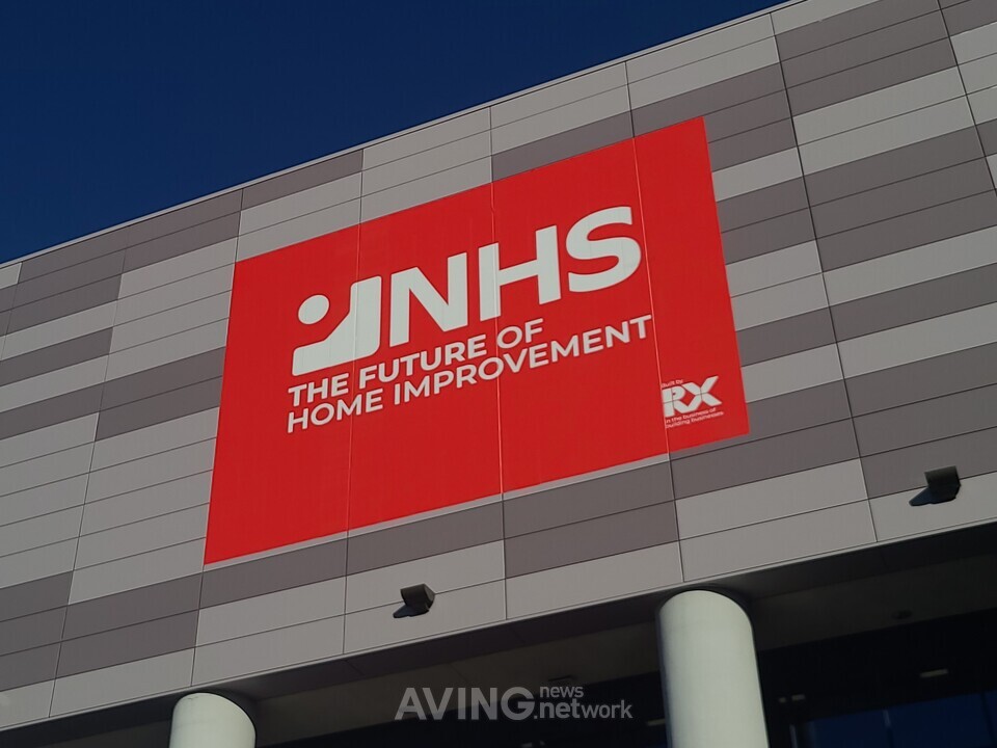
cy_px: 374
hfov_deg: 67.3
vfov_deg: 53.1
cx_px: 498
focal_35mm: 26
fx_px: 749
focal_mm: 5.4
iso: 40
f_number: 1.8
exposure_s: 1/5072
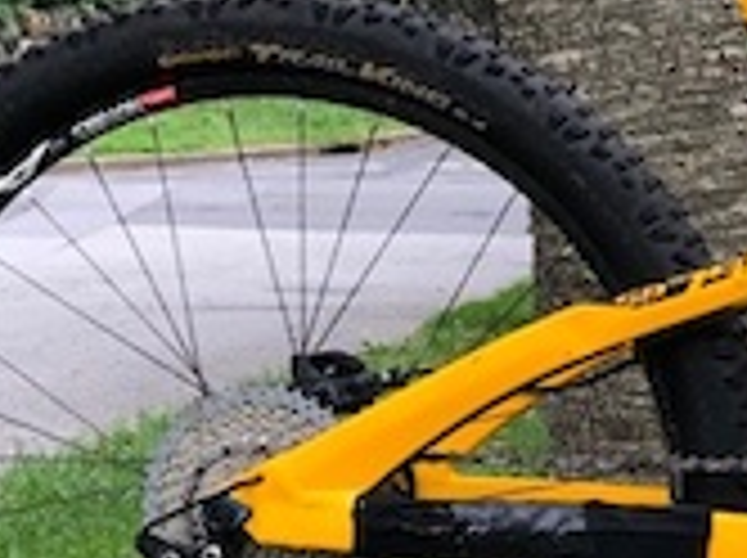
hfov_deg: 13.6
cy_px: 432
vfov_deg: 10.9
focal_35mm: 135
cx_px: 1179
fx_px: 2909
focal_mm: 3.99
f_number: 1.8
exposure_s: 1/120
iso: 40
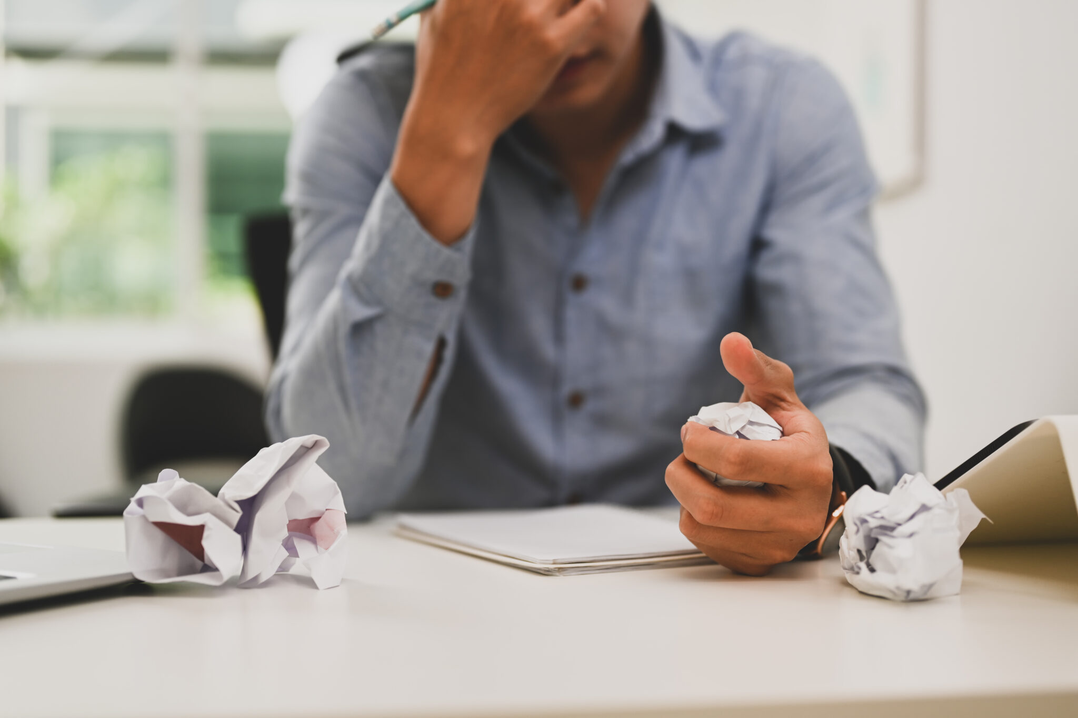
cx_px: 539
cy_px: 359
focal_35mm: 50
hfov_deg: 39.6
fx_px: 1497
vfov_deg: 27.0
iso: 125
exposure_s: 1/320
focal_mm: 50
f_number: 2.2
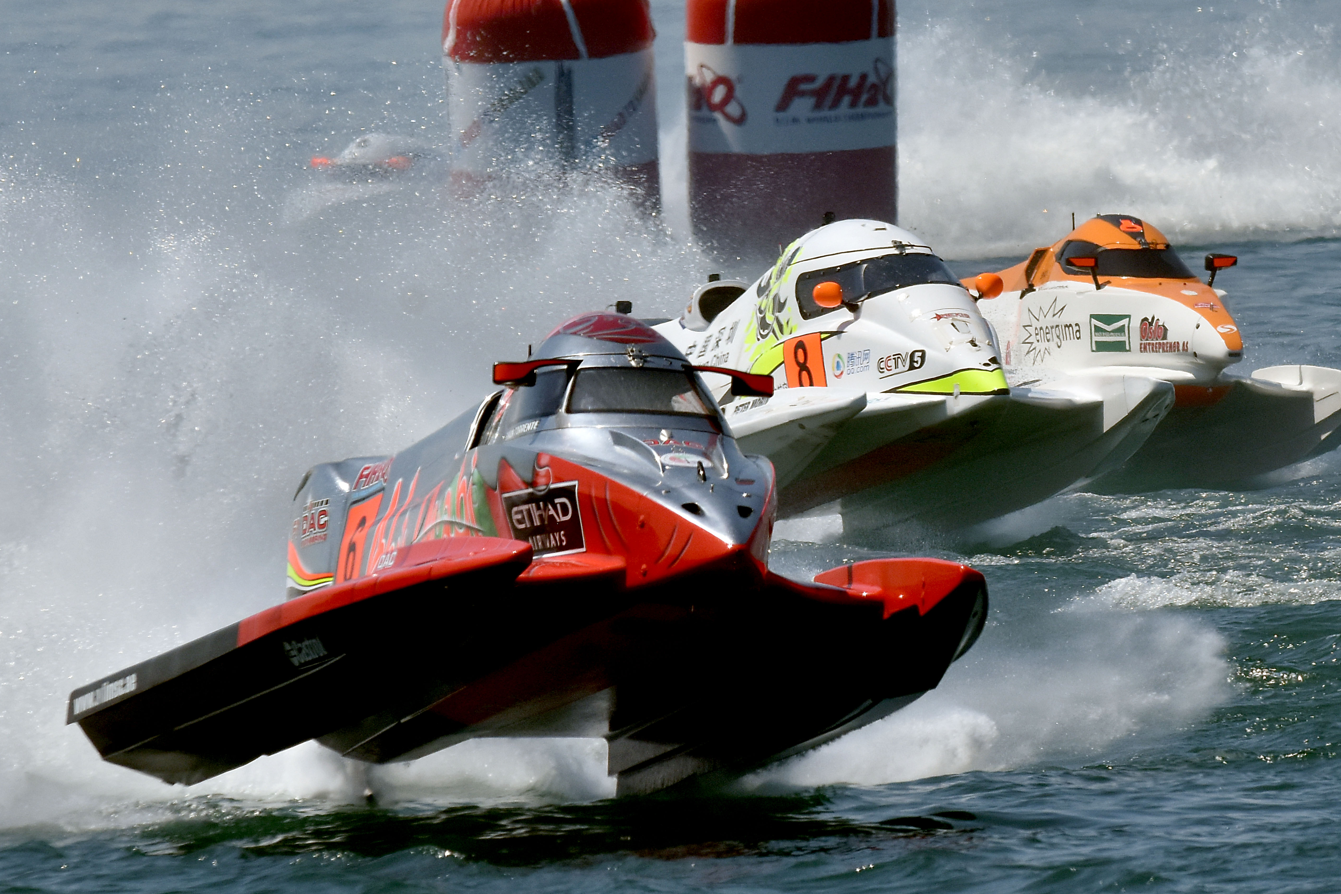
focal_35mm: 705
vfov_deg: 2.0
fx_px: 26259
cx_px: 661
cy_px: 429
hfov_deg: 2.9
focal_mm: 400
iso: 400
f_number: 8
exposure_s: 1/2000
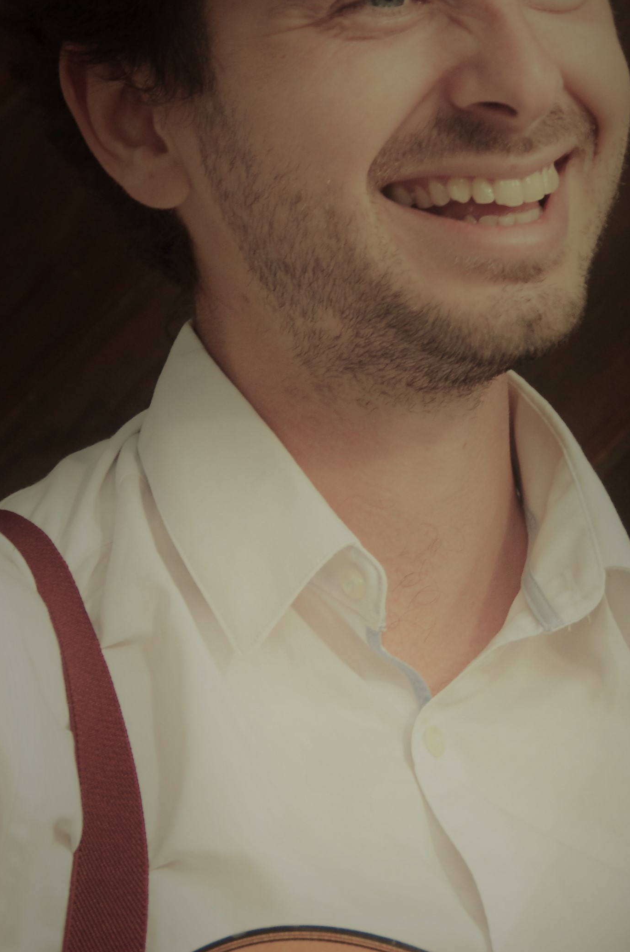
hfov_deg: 5.5
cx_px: 396
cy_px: 482
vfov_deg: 8.3
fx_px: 6592
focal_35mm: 250
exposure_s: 1/125
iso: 400
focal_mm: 70
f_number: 5.6
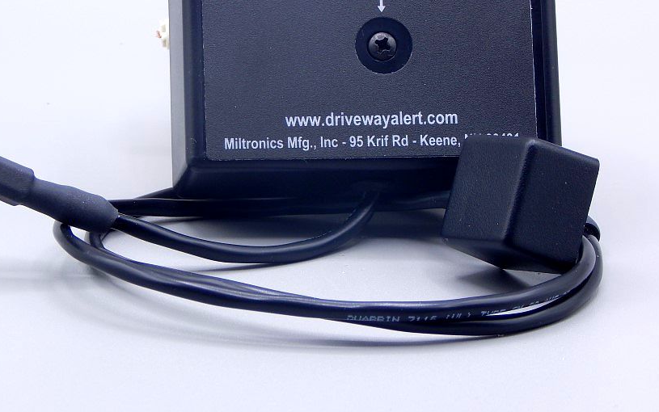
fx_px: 3737
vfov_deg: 6.3
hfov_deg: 10.1
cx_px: 277
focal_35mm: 208
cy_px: 121
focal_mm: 28.7
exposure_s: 1/80
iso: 125
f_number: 5.1
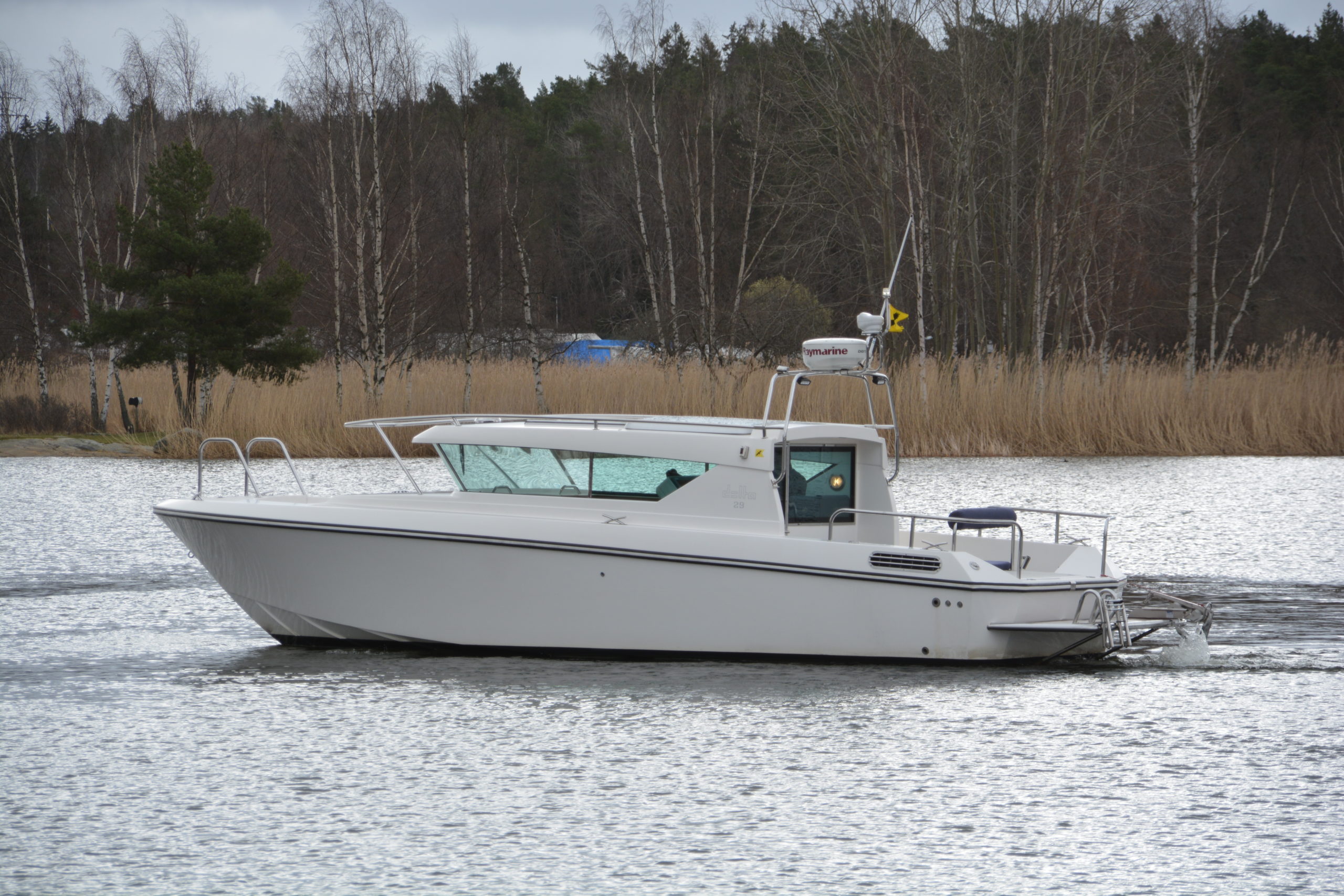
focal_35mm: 188
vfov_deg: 7.3
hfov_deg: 11.0
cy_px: 448
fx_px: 7000
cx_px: 672
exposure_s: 1/500
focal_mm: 125
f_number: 5.6
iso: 250
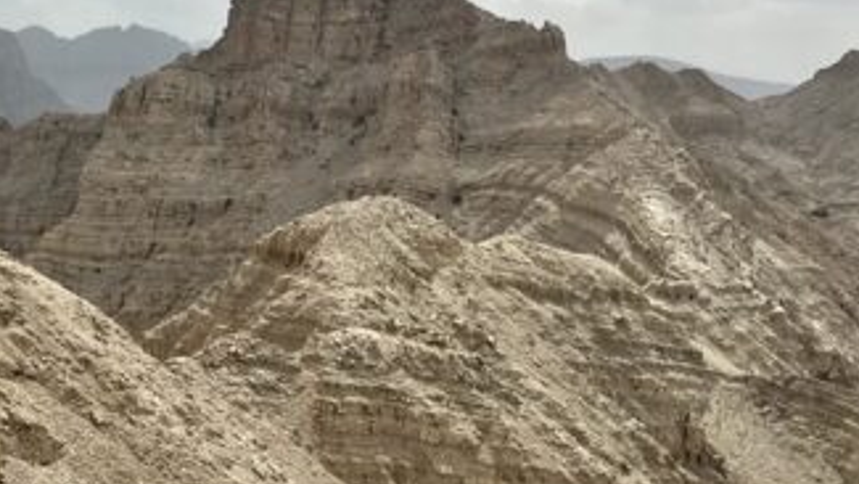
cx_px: -48
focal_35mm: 67
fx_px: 1526
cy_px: 307
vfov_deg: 18.0
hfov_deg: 28.9
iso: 50
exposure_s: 1/6494
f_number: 1.6
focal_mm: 5.1
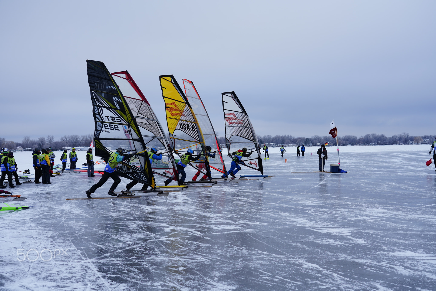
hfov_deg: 43.6
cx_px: 218
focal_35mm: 45
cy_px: 146
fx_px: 545
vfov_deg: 29.9
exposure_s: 1/640
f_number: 4.5
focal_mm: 45
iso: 250
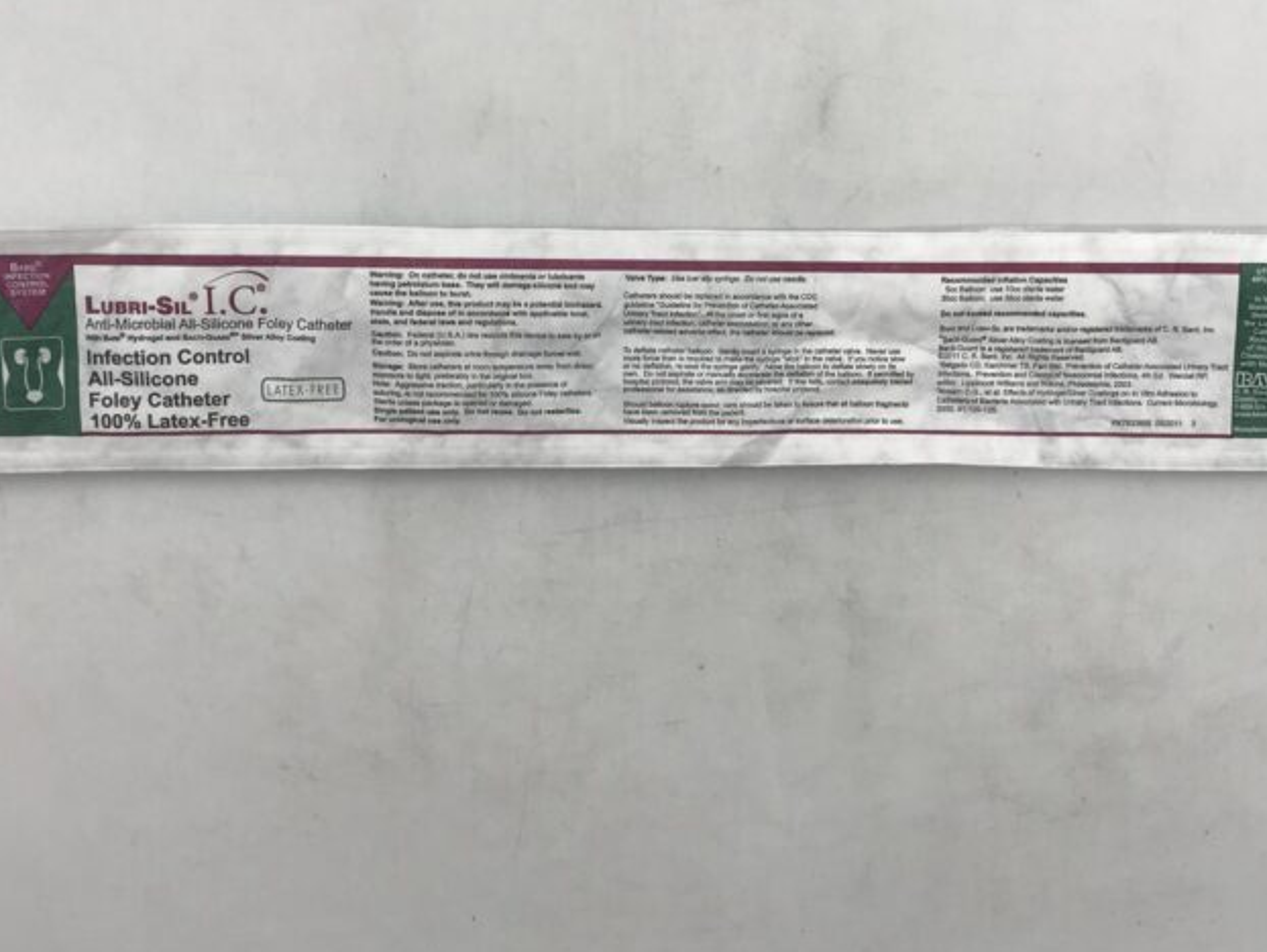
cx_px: 741
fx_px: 1648
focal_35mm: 45
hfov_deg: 41.9
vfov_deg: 32.1
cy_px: 387
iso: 20
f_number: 1.8
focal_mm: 3.99
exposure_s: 1/282
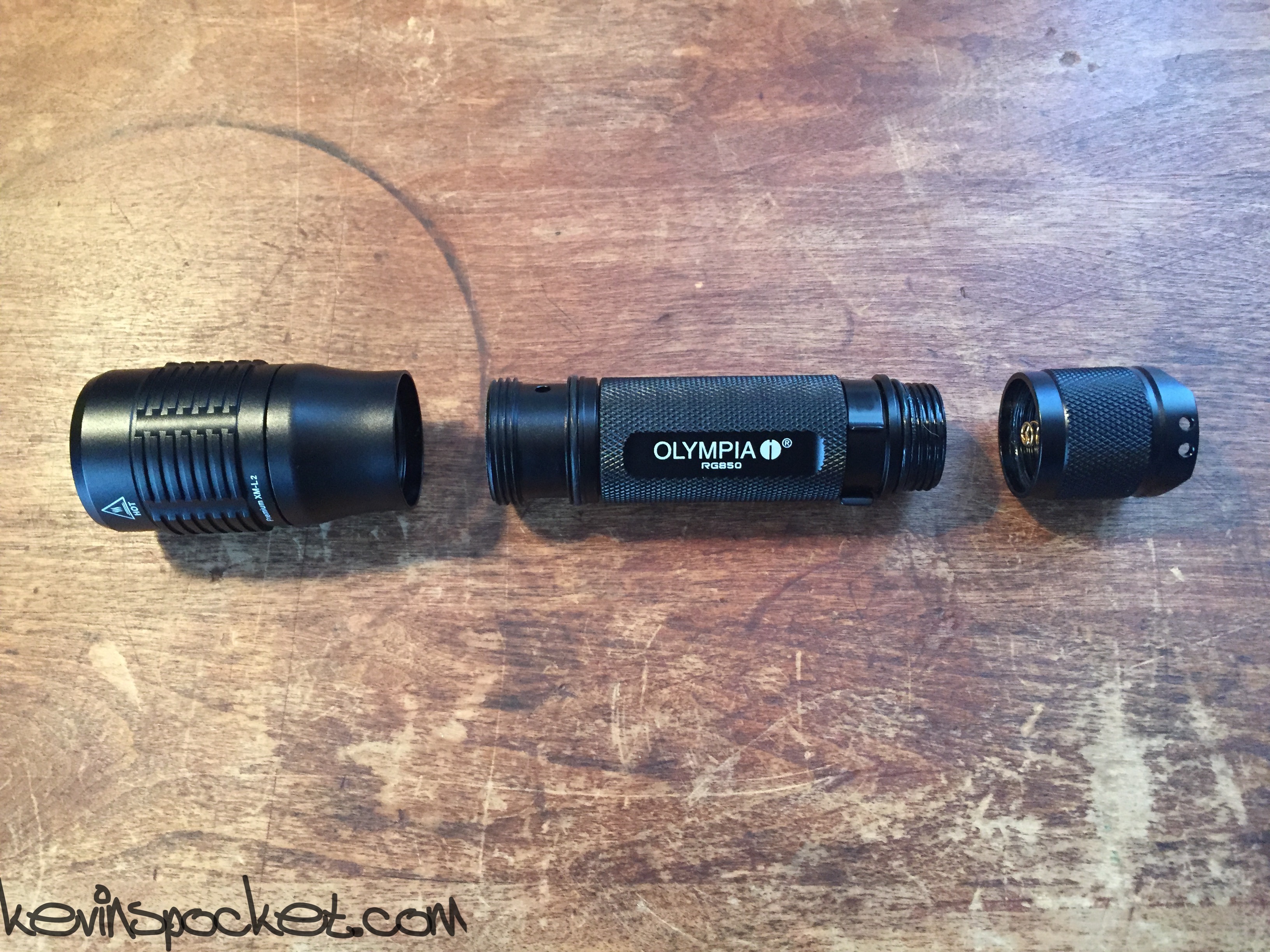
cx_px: 635
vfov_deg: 48.2
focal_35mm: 29
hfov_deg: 61.7
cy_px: 476
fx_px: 1064
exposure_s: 1/24
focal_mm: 4.15
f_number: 2.2
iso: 250
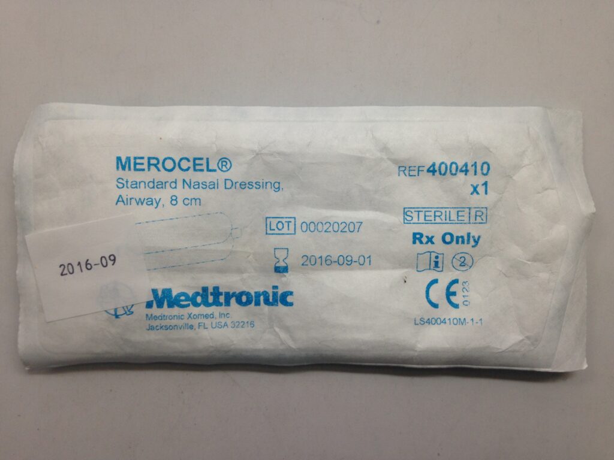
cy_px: 230
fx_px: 585
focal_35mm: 33
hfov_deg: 55.4
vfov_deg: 42.9
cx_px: 307
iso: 50
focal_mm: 4.12
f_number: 2.4
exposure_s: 1/60
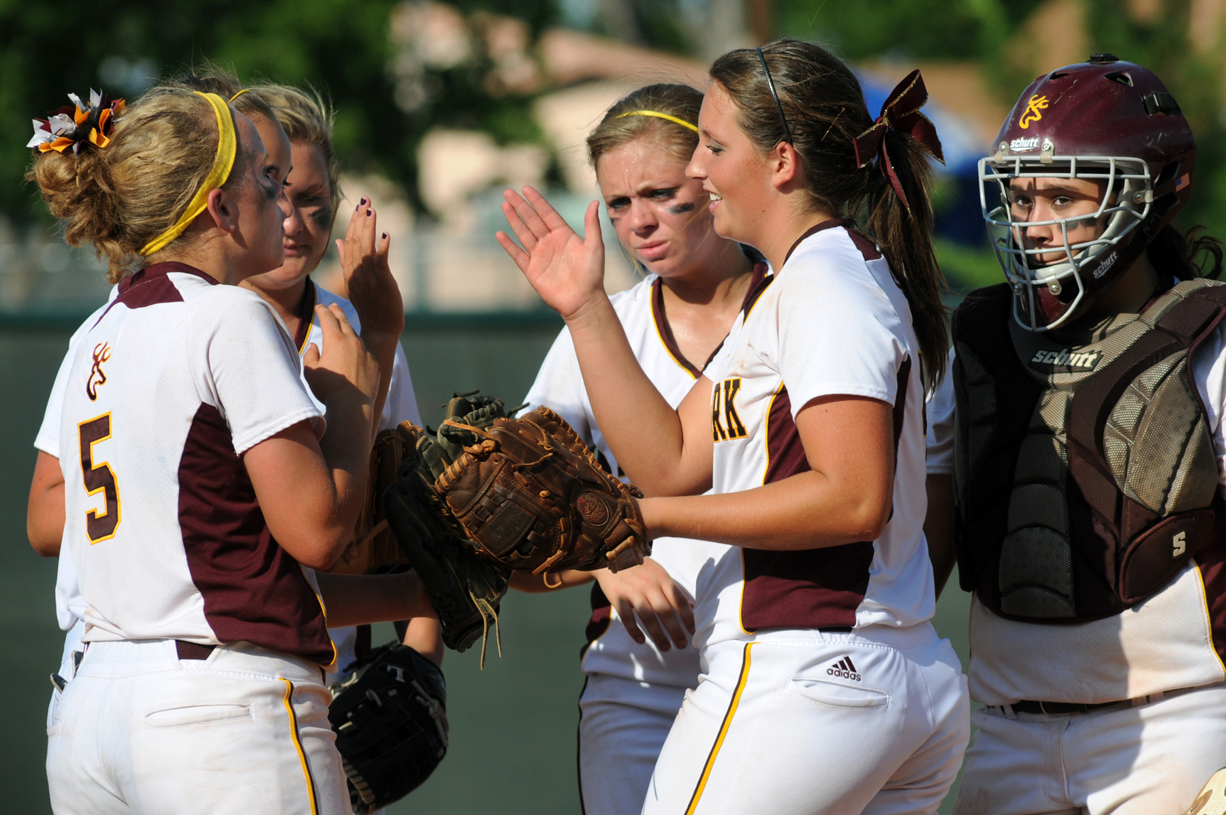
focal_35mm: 450
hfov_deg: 4.6
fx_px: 15308
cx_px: 613
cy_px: 408
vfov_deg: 3.0
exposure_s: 1/800
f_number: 6.3
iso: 200
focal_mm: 300
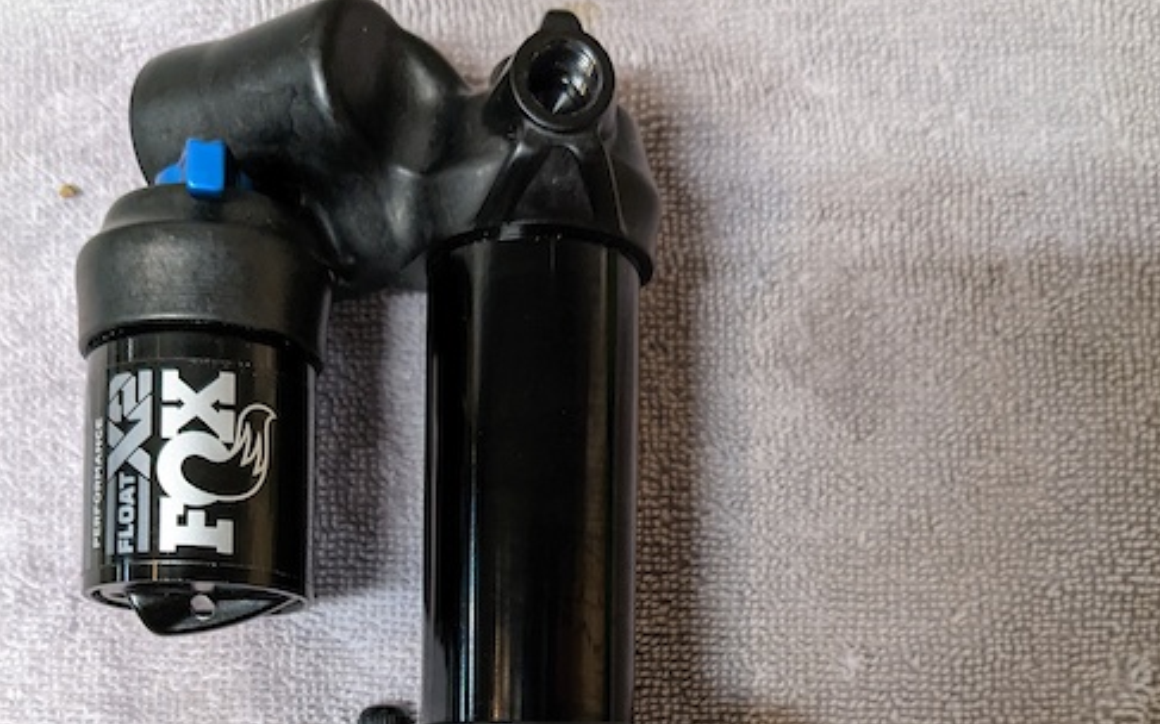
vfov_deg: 25.3
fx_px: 1485
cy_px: 807
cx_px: 514
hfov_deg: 42.6
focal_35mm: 47
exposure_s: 1/50
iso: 323
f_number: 1.73
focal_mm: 4.38
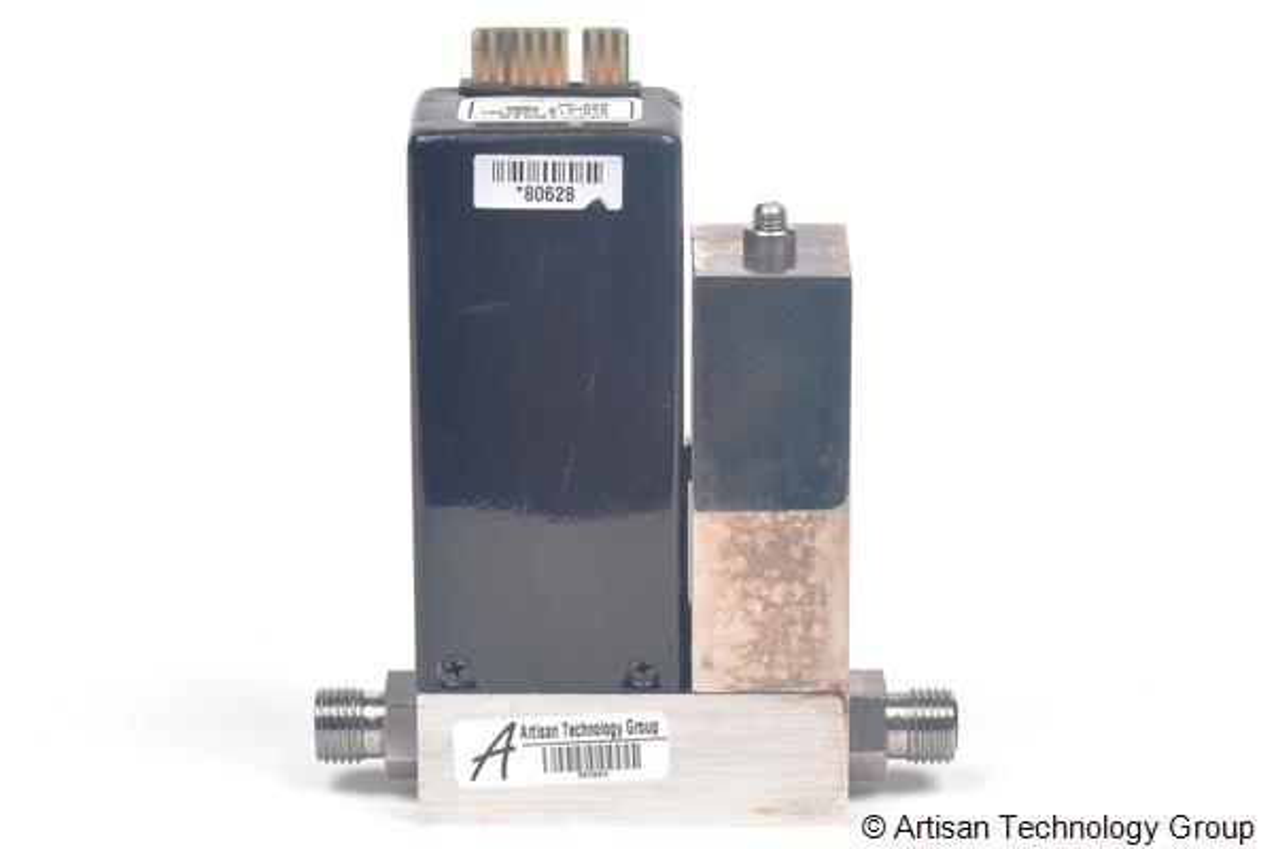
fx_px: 2919
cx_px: 637
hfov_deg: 24.6
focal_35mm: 82
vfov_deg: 16.6
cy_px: 424
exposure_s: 1/200
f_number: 13
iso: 200
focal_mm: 55
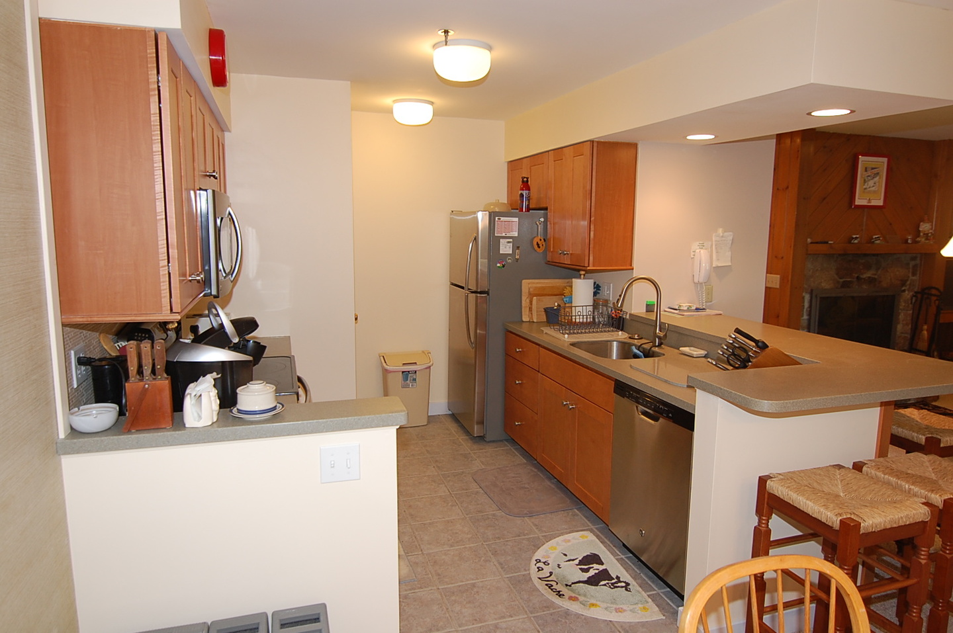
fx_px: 595
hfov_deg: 77.4
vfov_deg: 56.0
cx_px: 476
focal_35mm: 22
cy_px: 316
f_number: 4
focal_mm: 15
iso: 400
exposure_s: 1/60
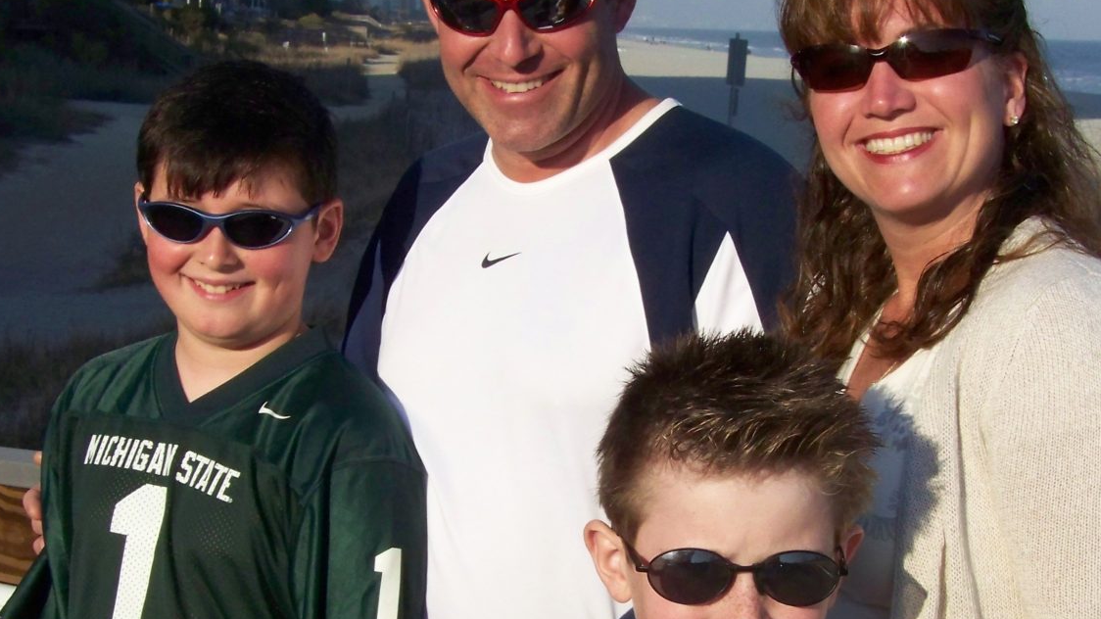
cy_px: 464
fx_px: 2364
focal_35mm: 81
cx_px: 548
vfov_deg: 14.9
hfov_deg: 26.2
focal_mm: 9.36
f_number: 6.3
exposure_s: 1/1000
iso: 200
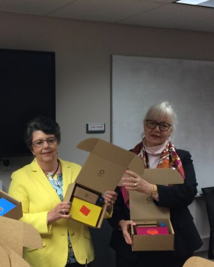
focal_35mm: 59
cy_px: 190
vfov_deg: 31.5
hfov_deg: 25.6
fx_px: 467
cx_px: 68
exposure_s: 1/30
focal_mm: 4.15
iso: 64
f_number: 2.2
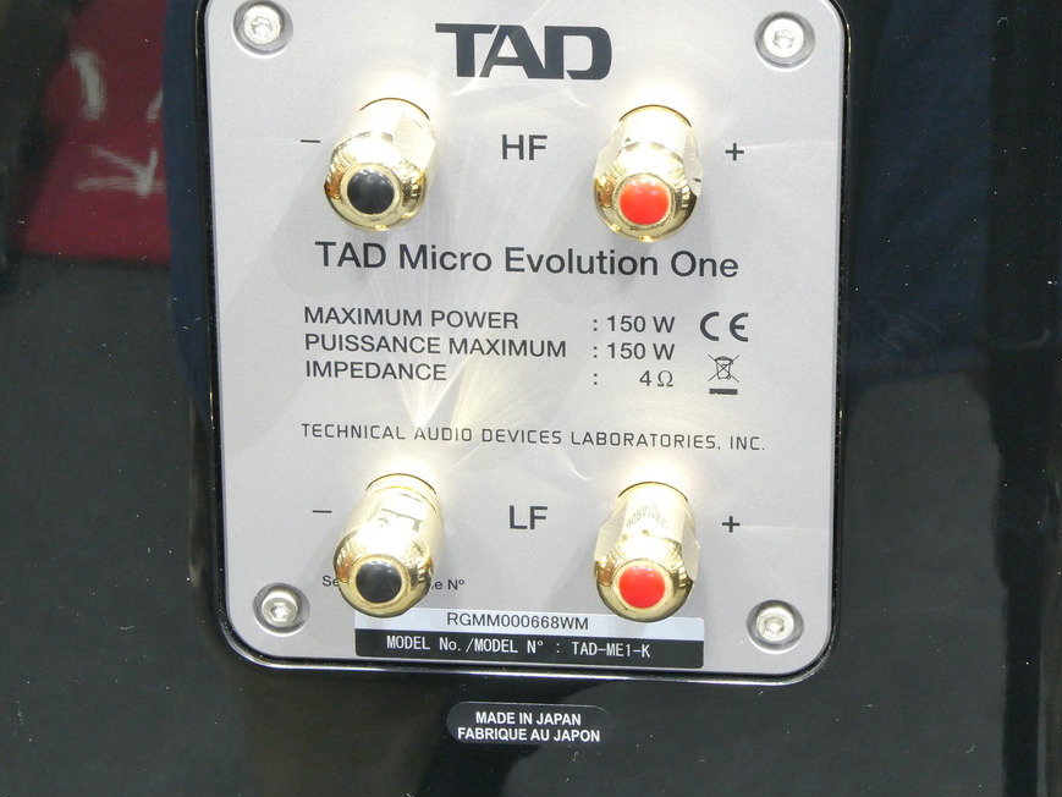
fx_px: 3897
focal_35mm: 127
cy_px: 372
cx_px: 518
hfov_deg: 15.5
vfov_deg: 11.7
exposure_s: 1
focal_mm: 20.6
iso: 400
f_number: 7.1
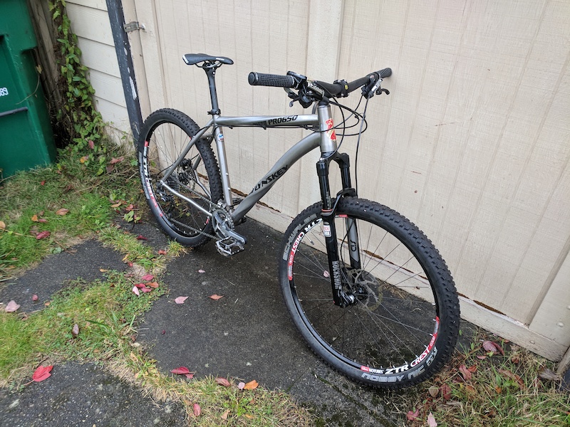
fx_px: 428
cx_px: 285
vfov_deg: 53.1
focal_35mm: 26
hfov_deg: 67.3
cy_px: 214
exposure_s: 1/120
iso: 151
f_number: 2
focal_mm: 4.67
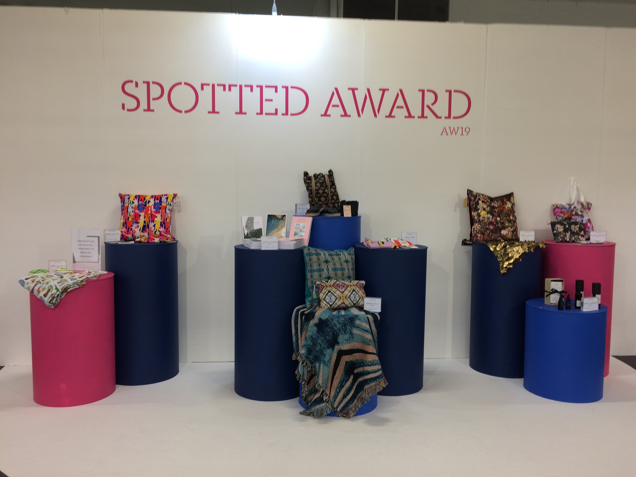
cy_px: 238
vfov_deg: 48.2
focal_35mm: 29
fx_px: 533
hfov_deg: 61.7
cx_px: 318
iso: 32
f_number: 2.2
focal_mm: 4.15
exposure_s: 1/50
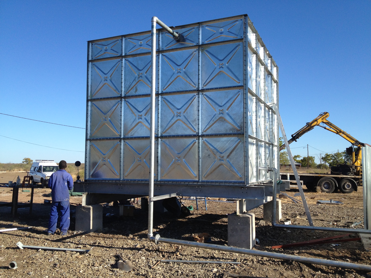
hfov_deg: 52.6
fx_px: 375
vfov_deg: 40.7
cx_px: 186
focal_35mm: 35
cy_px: 139
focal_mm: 4.28
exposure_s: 1/1255
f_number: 2.4
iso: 64
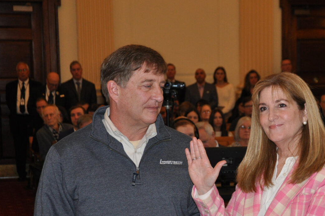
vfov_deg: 13.8
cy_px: 153
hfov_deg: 20.6
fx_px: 891
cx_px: 214
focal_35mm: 99
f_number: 5.6
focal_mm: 45
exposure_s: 1/80
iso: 800
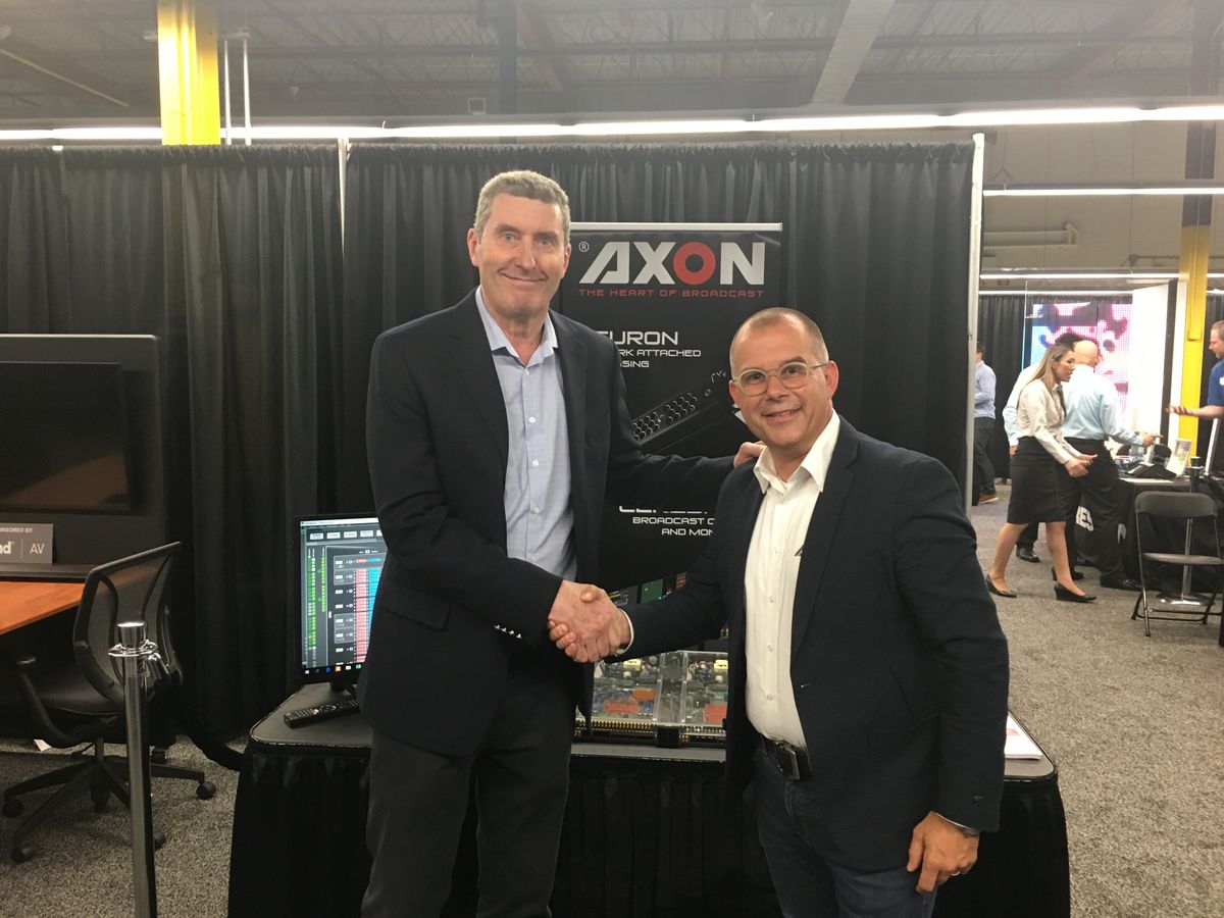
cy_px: 459
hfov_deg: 61.7
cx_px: 612
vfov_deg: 48.2
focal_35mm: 29
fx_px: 1025
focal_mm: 4.15
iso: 125
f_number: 2.2
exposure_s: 1/30
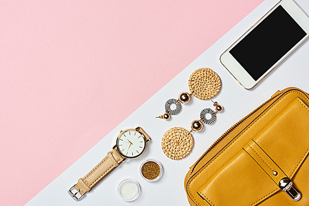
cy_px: 103
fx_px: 730
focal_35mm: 85
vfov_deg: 16.1
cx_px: 154
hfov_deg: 23.9
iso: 160
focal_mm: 85
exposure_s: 1/160
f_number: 11
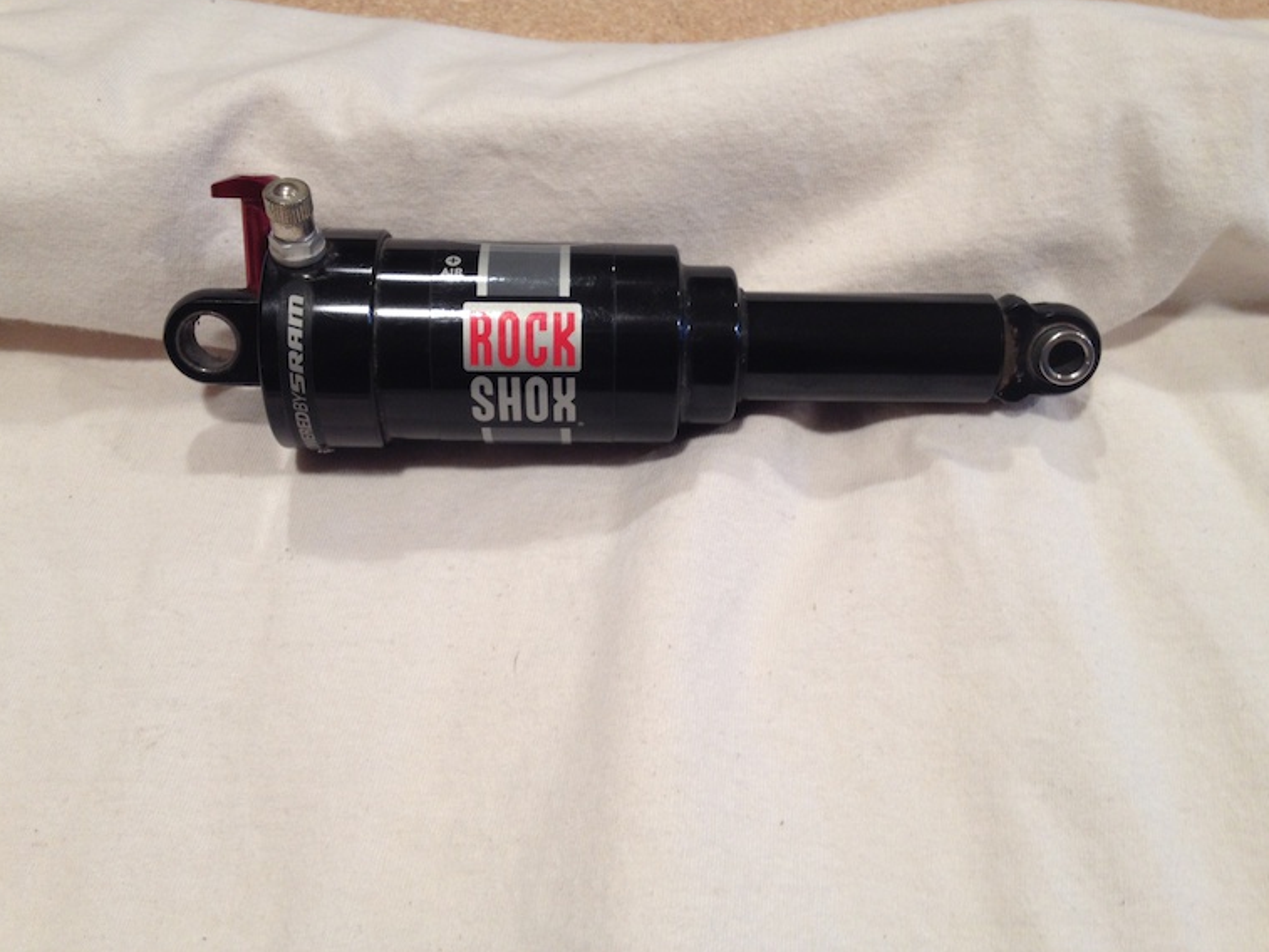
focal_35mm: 37
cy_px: 453
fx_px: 1357
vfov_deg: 38.7
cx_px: 629
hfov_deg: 50.1
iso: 64
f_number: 2.4
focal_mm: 4.28
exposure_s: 1/20
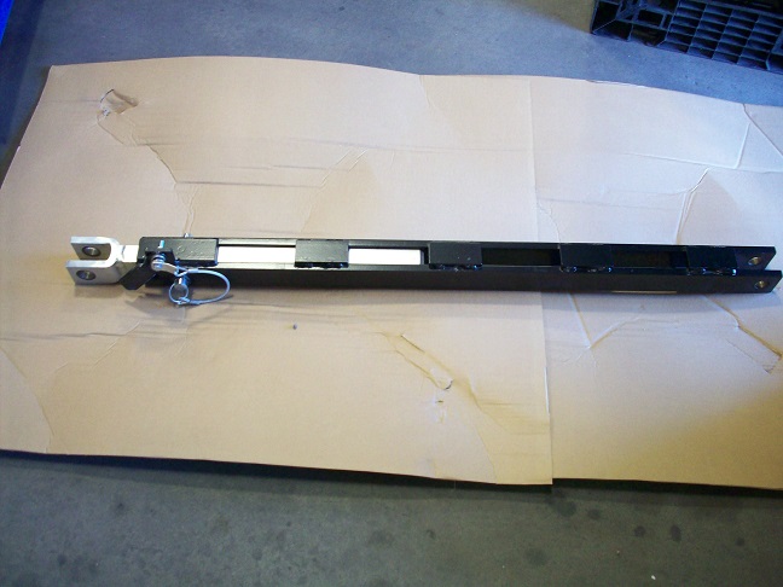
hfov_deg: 50.1
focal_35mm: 37
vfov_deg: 38.7
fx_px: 837
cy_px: 294
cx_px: 392
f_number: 2.8
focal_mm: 6.2
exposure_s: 1/19.4
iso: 160
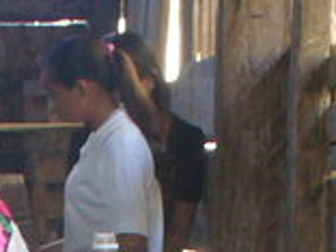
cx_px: -41
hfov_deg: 8.1
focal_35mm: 243
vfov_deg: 5.7
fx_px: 2359
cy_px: 769
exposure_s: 1/30
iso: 100
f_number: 2.8
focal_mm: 6.1
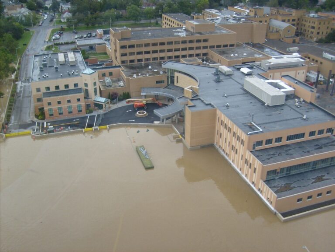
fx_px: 339
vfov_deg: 40.7
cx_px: 168
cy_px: 126
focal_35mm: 35
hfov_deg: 52.6
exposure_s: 1/90
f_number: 7.1
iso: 80
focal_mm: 5.8
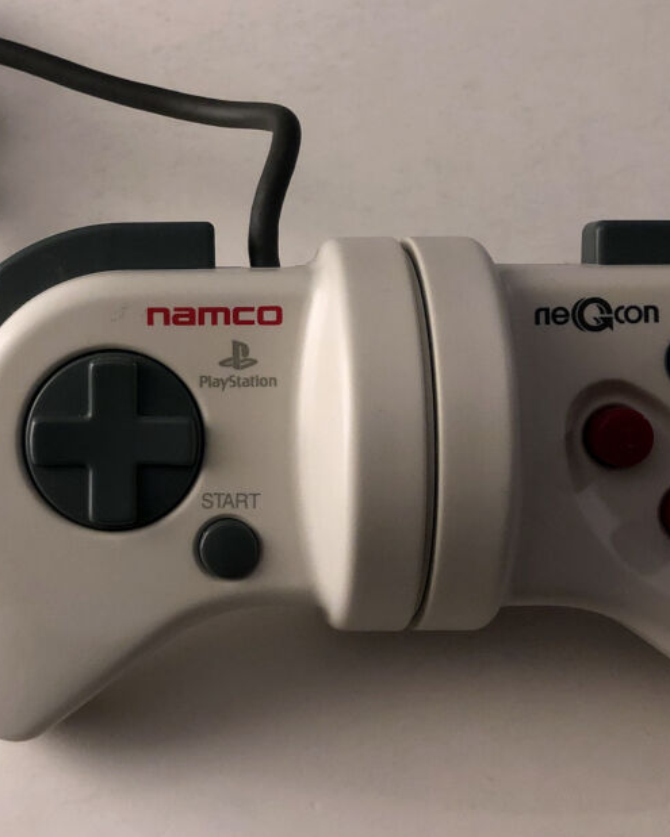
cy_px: 337
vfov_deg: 35.2
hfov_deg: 28.2
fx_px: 1314
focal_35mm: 53
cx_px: 165
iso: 100
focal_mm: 3.99
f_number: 1.8
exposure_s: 1/14
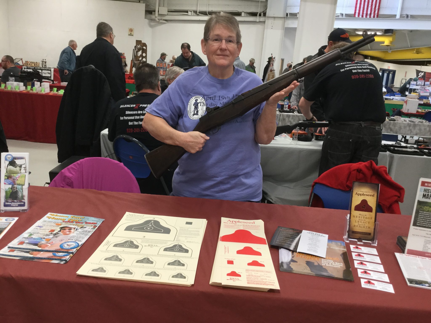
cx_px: 216
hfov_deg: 58.4
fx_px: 386
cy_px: 162
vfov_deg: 45.4
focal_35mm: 31
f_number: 2.4
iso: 64
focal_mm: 3.3
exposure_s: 1/30
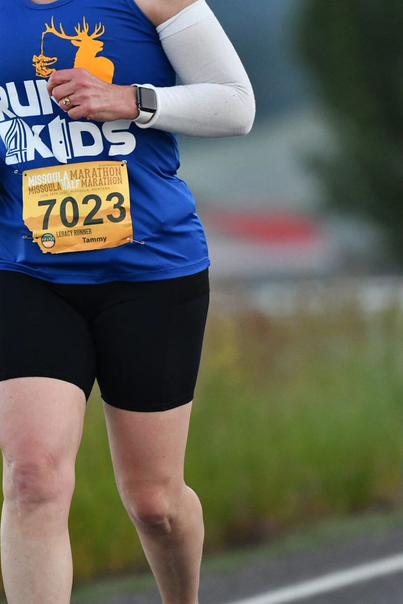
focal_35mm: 463
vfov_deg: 4.5
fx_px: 7772
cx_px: 139
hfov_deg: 3.0
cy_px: 247
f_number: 2.8
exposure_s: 1/2500
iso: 800
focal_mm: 200
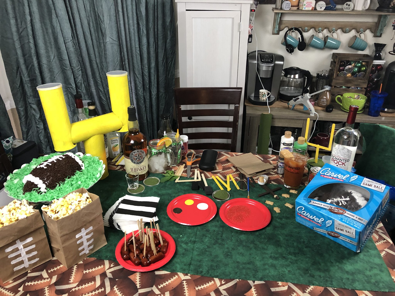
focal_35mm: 28
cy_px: 148
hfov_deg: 63.4
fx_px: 320
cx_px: 198
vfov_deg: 49.7
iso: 64
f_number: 1.8
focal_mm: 4
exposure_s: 1/15
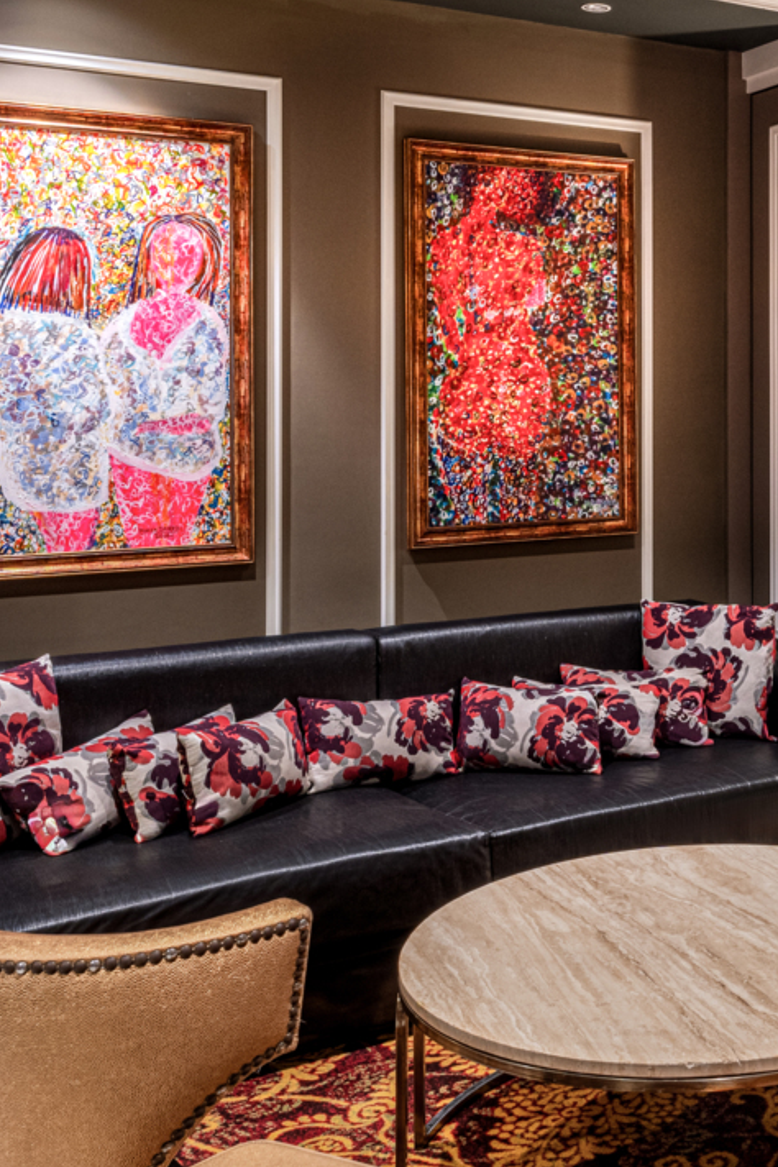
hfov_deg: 27.8
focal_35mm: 45
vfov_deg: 43.3
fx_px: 1459
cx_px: 806
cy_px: 437
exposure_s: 1.3
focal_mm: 16
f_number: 10
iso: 250
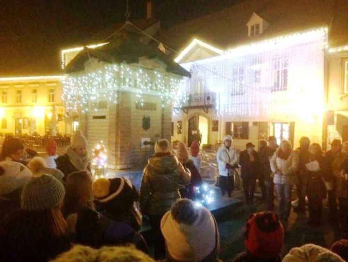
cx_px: 174
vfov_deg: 48.2
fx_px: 292
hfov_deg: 61.6
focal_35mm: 29
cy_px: 131
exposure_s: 1/17
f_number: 2.2
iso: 320
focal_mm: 4.15
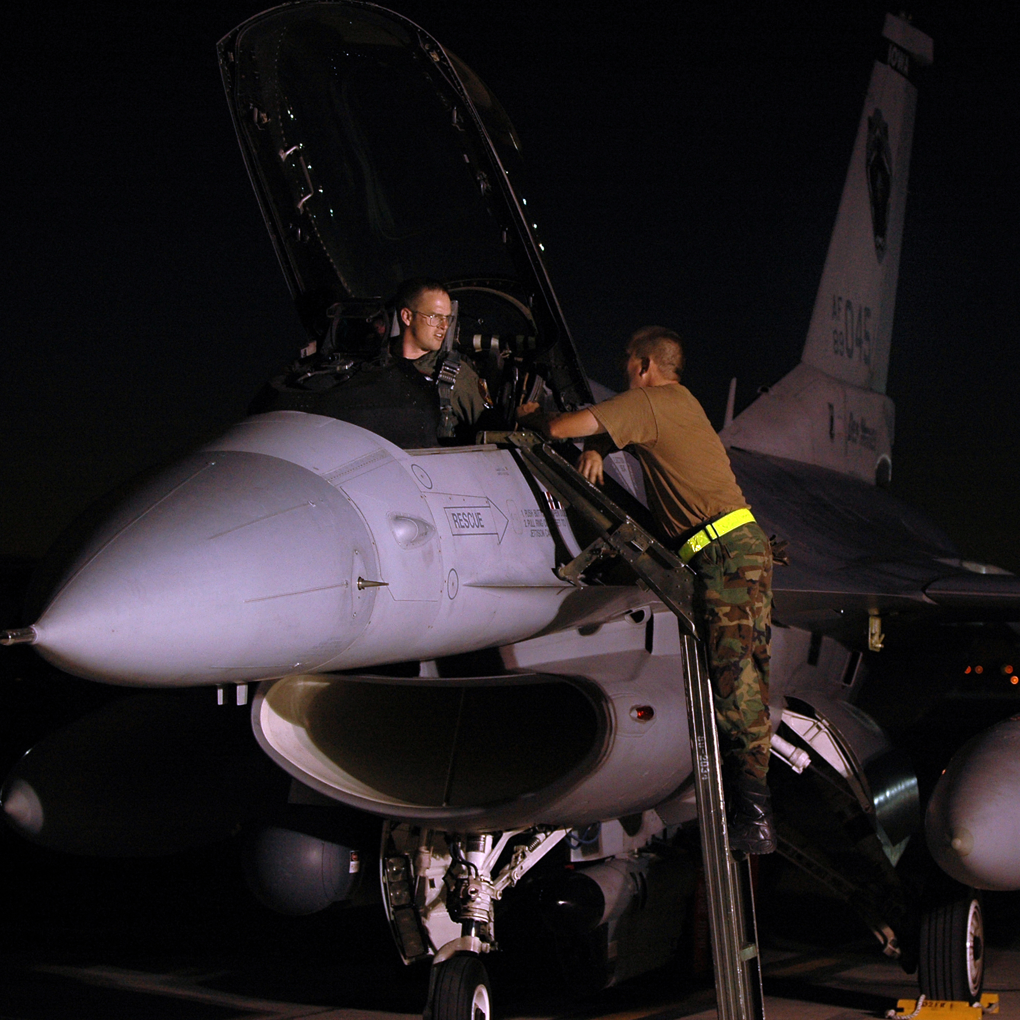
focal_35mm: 150
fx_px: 5001
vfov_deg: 11.6
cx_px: 602
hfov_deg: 11.6
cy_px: 510
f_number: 2.8
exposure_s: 1/60
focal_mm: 78
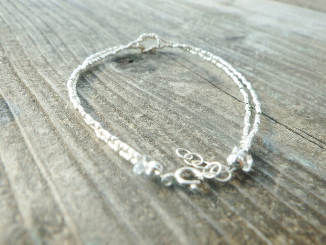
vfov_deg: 49.7
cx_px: 163
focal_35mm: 28
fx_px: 264
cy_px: 122
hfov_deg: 63.4
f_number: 3.5
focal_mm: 5
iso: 125
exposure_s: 1/125
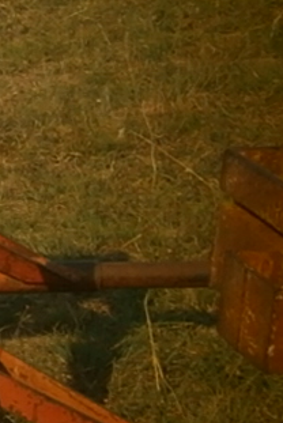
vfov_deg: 14.7
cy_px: 214
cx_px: -634
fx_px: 1635
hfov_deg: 8.1
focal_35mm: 139
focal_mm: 4.7
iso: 80
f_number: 2.8
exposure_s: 1/1250
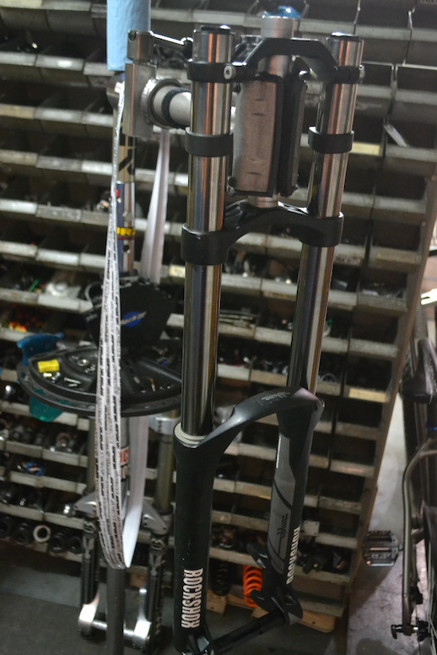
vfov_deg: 55.8
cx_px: 218
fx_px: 618
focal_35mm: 34
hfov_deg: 38.9
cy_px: 327
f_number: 4
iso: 3200
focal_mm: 22
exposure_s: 1/30
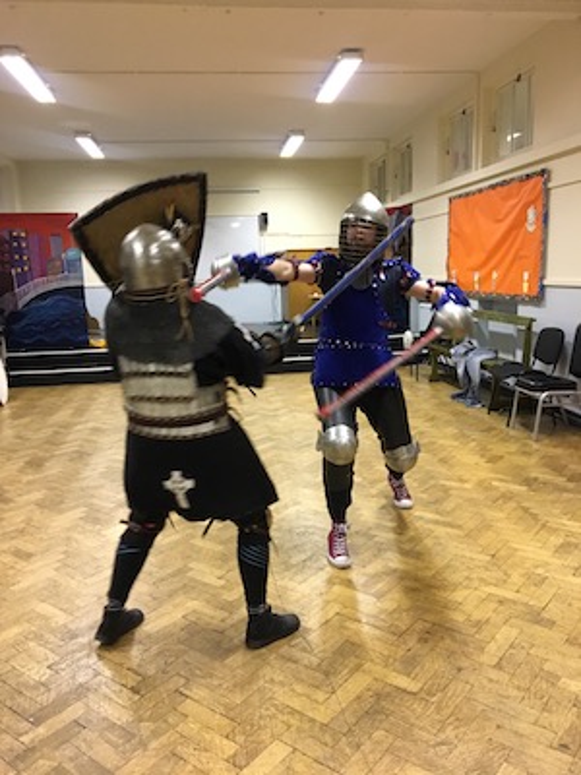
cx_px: 290
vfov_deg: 61.7
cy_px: 388
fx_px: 649
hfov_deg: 48.2
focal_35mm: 29
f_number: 2.2
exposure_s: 1/25
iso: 250
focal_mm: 4.15
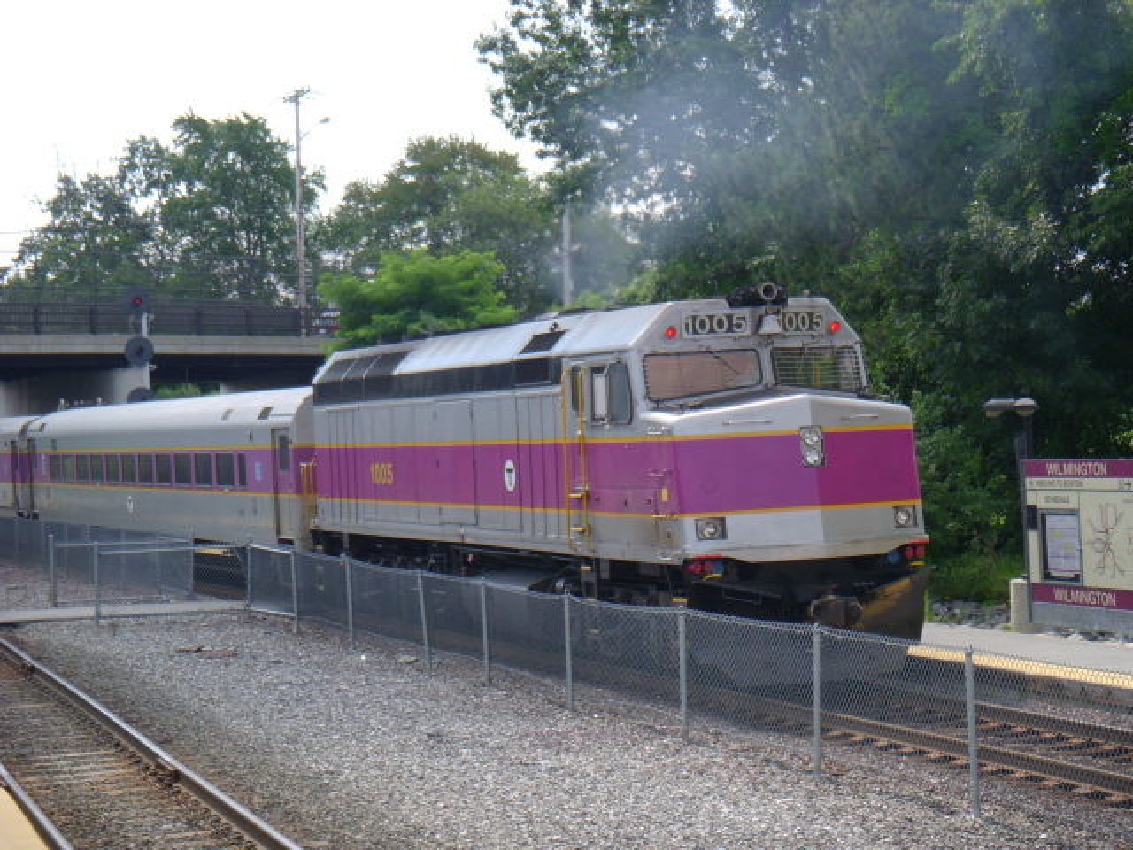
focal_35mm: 76
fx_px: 2488
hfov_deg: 25.7
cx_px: 566
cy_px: 425
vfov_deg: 19.4
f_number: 3.8
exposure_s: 1/400
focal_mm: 12.6
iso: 100
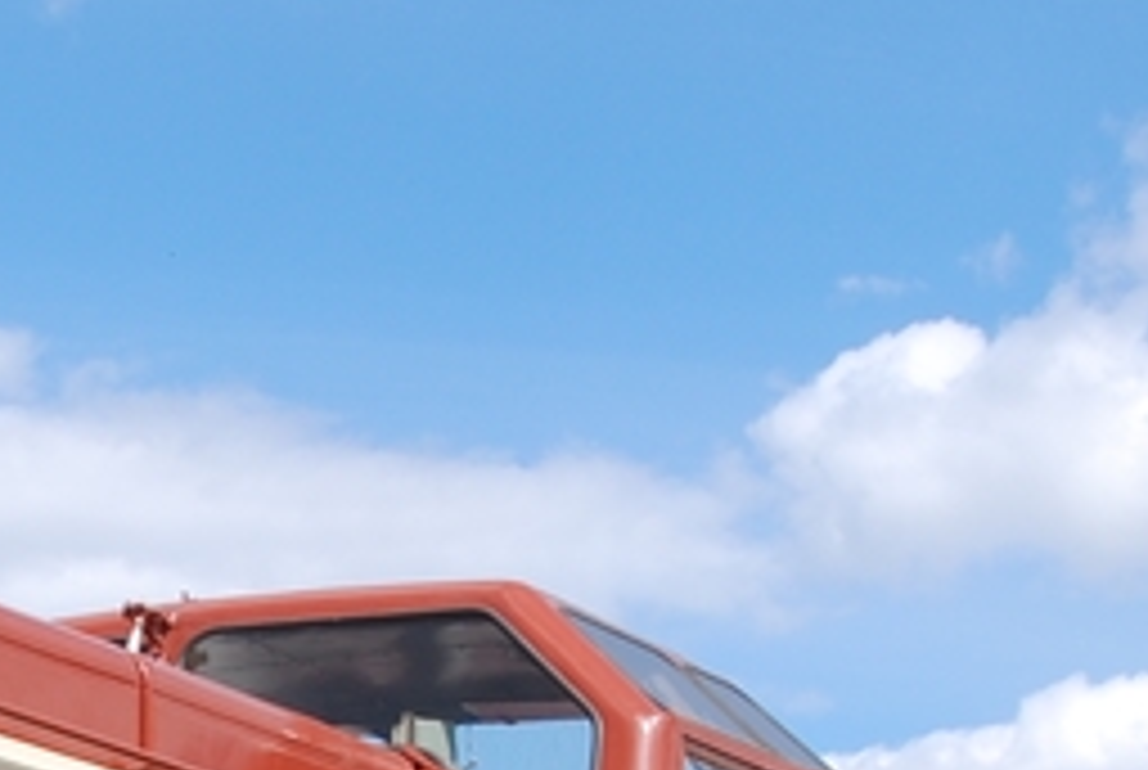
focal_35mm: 141
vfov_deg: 9.5
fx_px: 4504
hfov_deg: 14.4
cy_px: 1101
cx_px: 126
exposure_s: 1/250
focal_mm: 20
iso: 100
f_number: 8
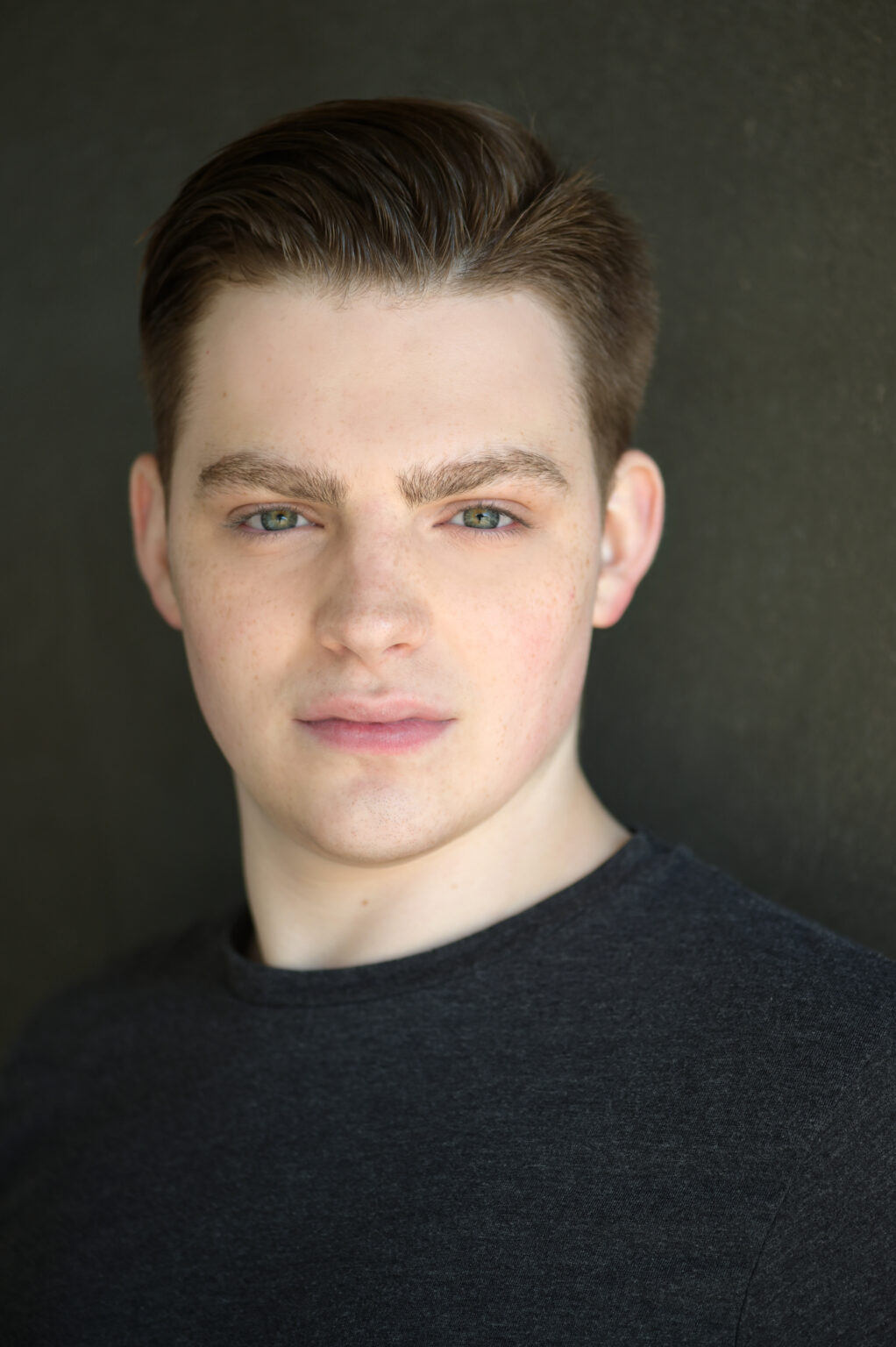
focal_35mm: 105
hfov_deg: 13.0
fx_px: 3925
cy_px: 674
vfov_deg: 19.5
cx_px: 448
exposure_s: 1/200
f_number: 4.5
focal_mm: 105
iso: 125
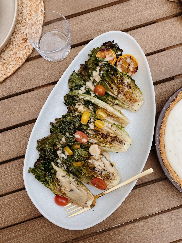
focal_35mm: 26
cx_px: 91
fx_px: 182
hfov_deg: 53.1
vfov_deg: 67.3
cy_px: 122
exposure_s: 1/120
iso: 40
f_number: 1.8
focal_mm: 4.25
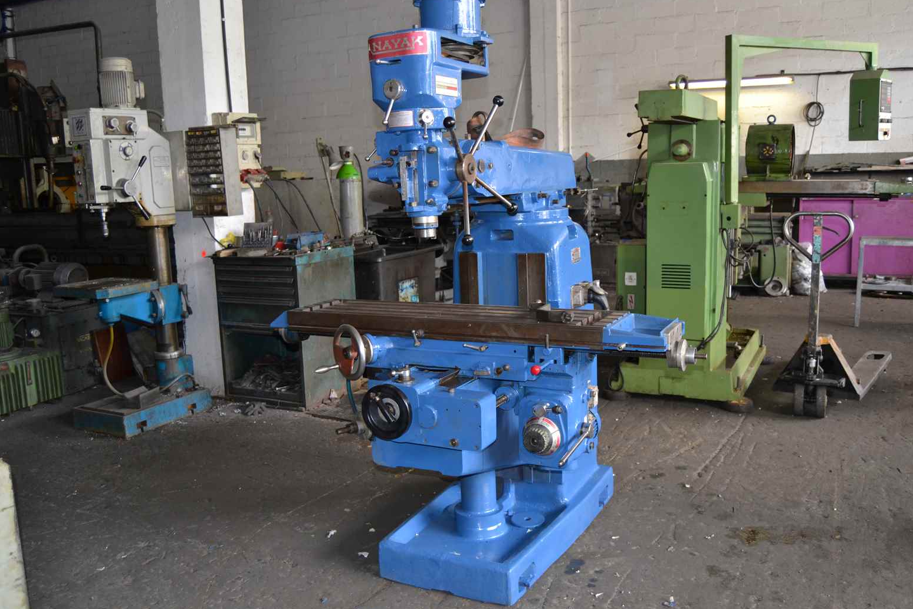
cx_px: 471
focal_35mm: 31
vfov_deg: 42.3
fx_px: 786
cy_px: 298
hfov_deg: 60.3
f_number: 3.5
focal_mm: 20
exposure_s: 1/60
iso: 400
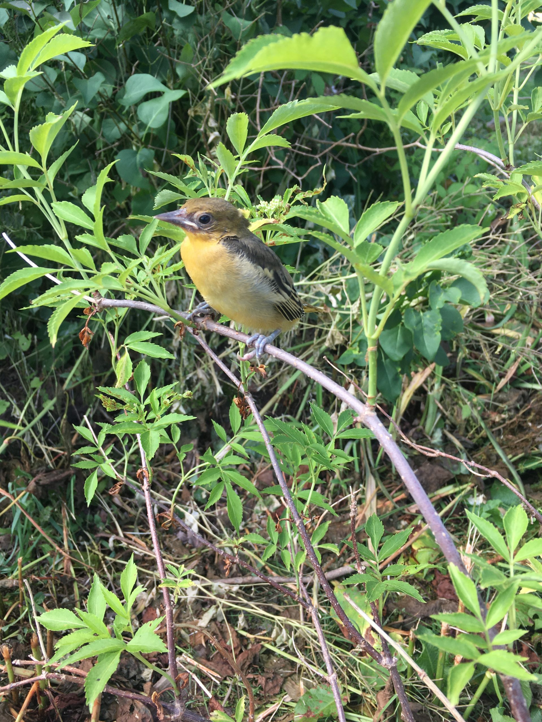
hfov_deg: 48.2
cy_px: 361
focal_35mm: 29
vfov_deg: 61.7
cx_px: 271
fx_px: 605
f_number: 2.2
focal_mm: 4.15
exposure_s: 1/252
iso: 25
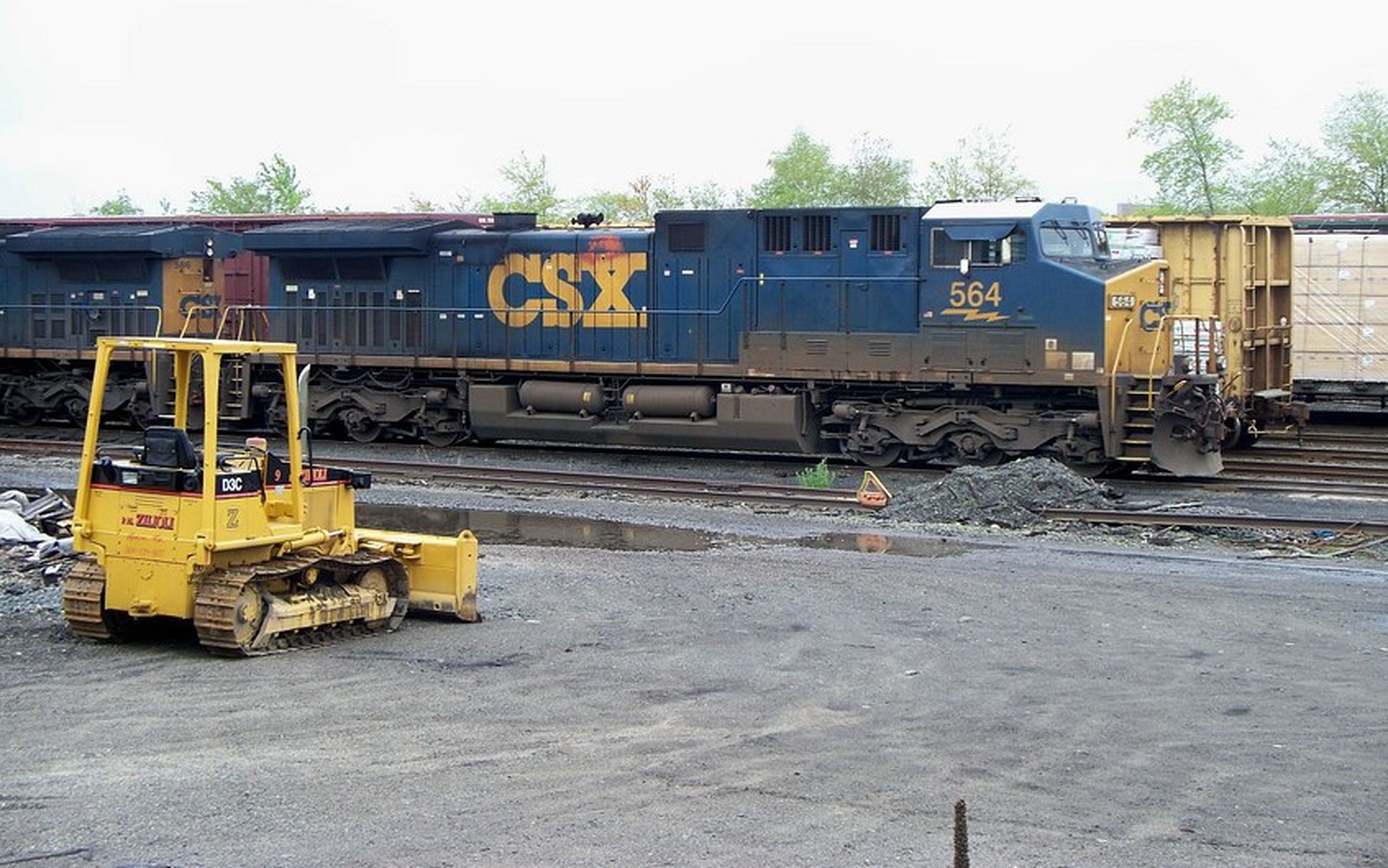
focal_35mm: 65
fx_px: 2459
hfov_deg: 31.5
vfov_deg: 20.0
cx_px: 692
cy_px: 364
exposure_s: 1/80
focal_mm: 12.89
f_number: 3.1
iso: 64
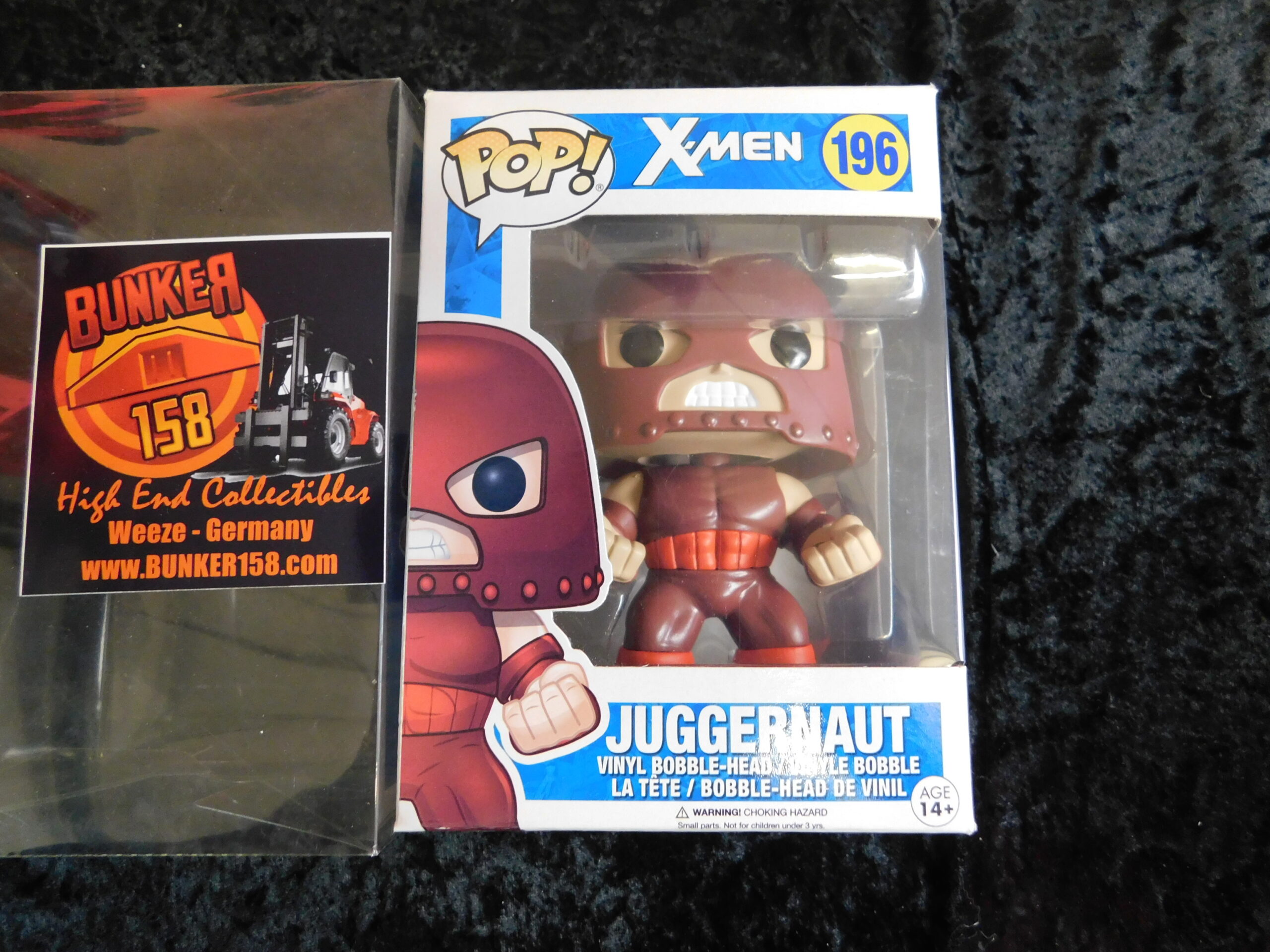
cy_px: 476
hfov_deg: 73.9
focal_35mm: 23
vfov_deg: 58.9
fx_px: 844
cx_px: 635
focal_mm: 4
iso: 400
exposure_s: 1/13
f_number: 3
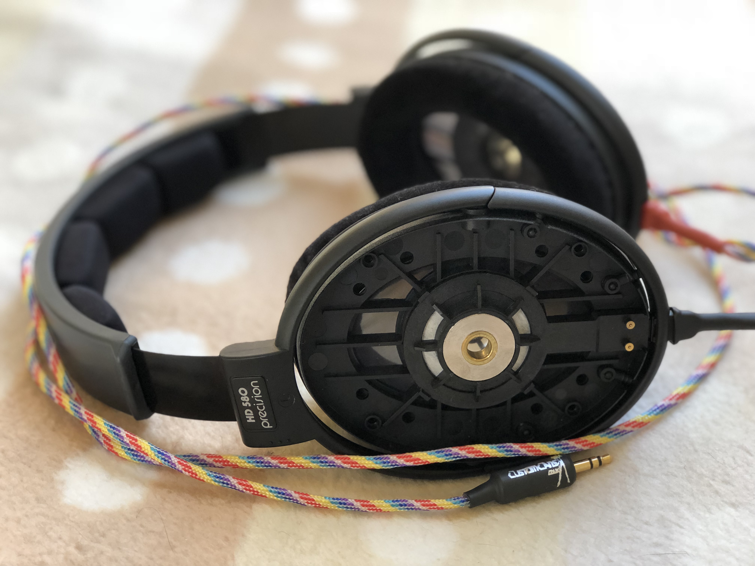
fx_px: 1243
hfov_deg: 33.8
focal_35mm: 57
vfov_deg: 25.7
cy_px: 283
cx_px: 378
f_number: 2.8
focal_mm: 6.6
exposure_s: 1/60
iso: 80
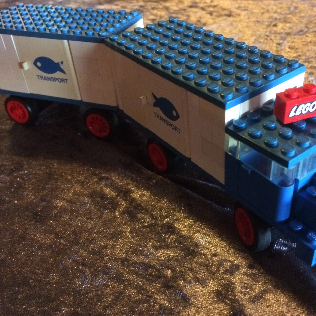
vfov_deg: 47.2
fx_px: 361
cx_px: 184
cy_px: 158
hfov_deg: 47.0
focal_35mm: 35
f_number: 2.2
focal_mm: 4.15
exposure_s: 1/17
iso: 500
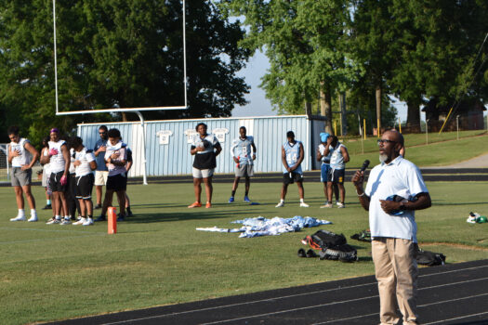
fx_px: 1423
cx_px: 244
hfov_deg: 19.5
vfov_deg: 13.0
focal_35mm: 105
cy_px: 162
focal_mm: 70
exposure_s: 1/500
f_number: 7.1
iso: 200
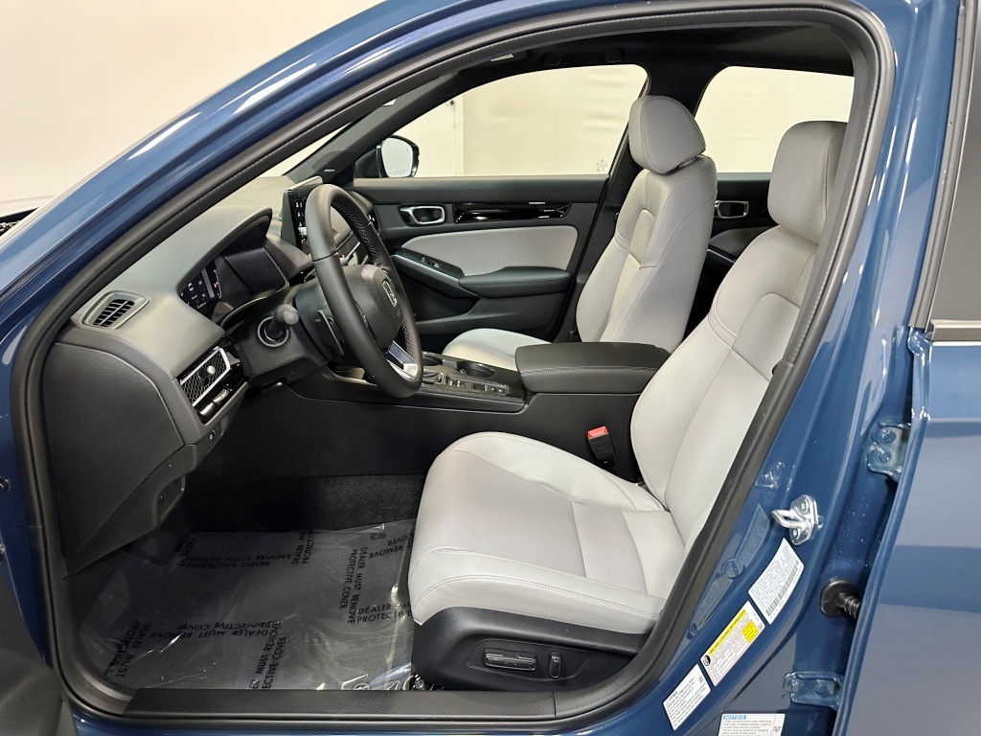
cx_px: 490
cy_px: 368
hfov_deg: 71.6
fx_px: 680
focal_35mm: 24
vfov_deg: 56.8
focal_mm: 6.86
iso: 640
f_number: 1.78
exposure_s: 1/40
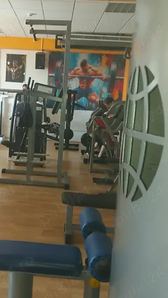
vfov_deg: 53.9
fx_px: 293
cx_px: 36
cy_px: 137
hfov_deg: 31.3
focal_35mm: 37
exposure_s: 1/30
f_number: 1.8
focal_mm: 5.23
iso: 200
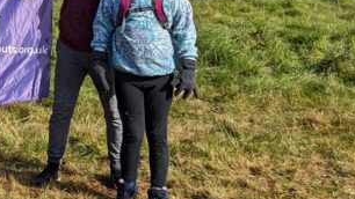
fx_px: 904
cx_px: -102
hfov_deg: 20.4
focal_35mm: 96
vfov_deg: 11.8
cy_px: -137
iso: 54
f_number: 1.73
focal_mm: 4.38
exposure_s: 1/3344
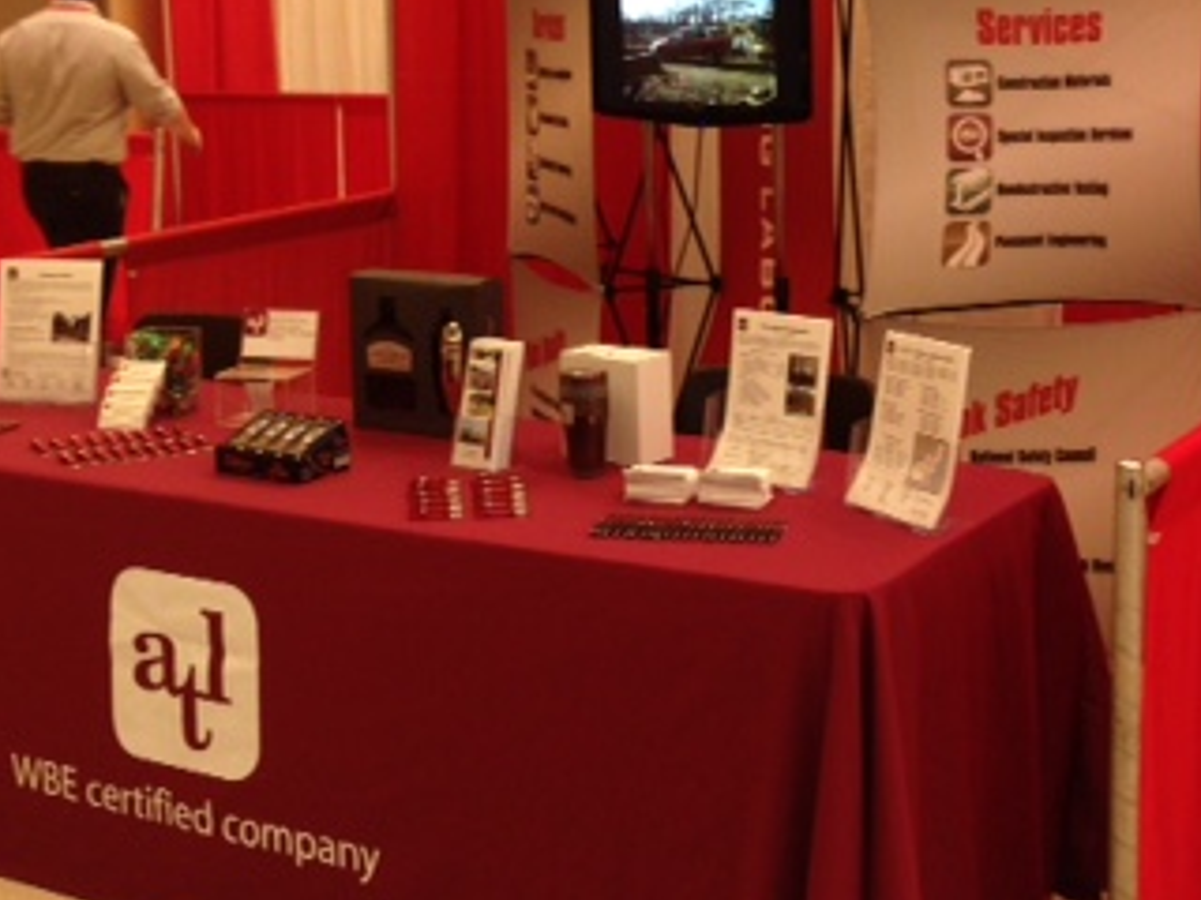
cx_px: 570
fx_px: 2290
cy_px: 218
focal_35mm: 66
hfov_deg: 29.4
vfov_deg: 22.0
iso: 80
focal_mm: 4.12
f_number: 2.4
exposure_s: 1/20
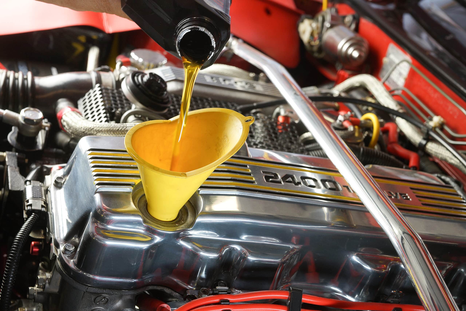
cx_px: 233
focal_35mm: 70
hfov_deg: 28.8
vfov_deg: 19.5
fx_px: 906
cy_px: 156
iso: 400
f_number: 8
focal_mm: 70
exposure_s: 1/10
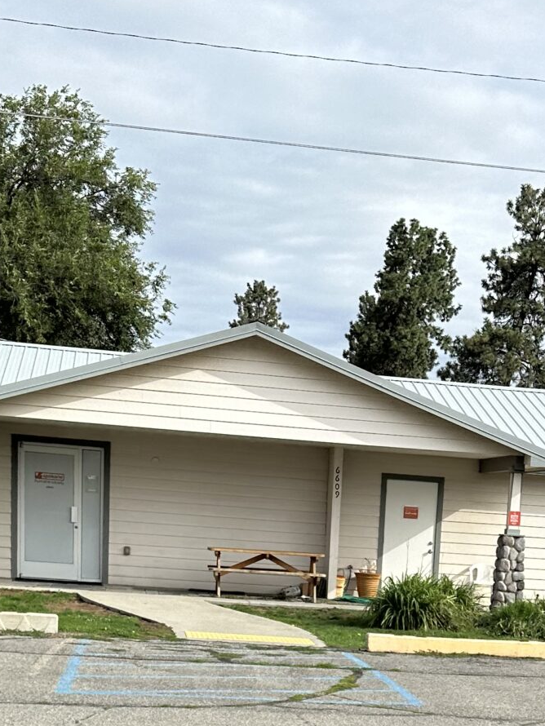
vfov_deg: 25.9
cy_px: 812
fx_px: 1448
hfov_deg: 21.1
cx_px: 419
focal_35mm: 69
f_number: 1.78
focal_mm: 6.86
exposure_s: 1/3861
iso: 80
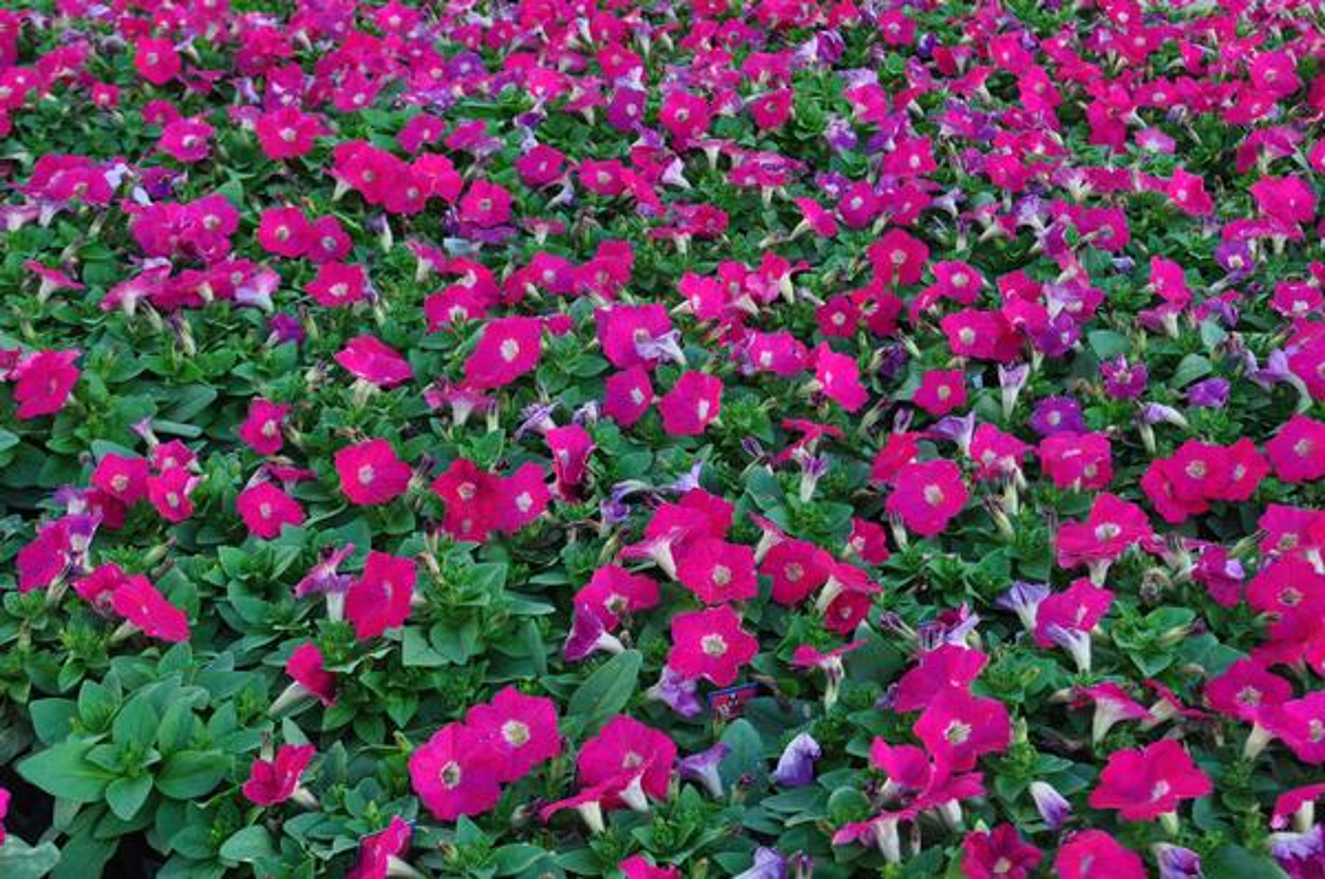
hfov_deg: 36.9
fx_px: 1984
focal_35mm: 54
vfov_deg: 25.0
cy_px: 440
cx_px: 662
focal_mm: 36
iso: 400
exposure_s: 1/80
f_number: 8
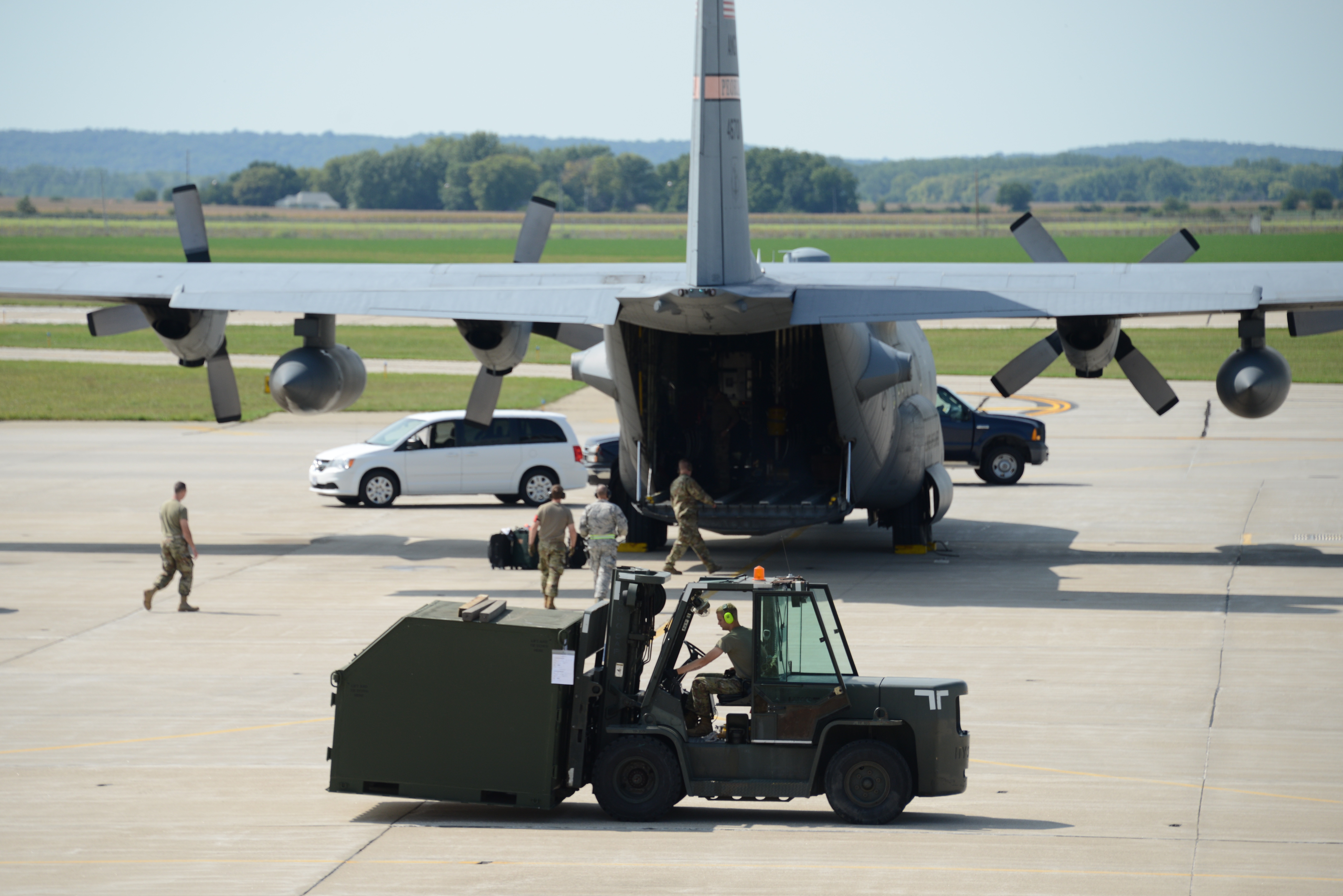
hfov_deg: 9.1
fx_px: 8471
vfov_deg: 6.1
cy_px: 480
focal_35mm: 227
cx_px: 623
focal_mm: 200
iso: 200
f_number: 5.6
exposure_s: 1/1000
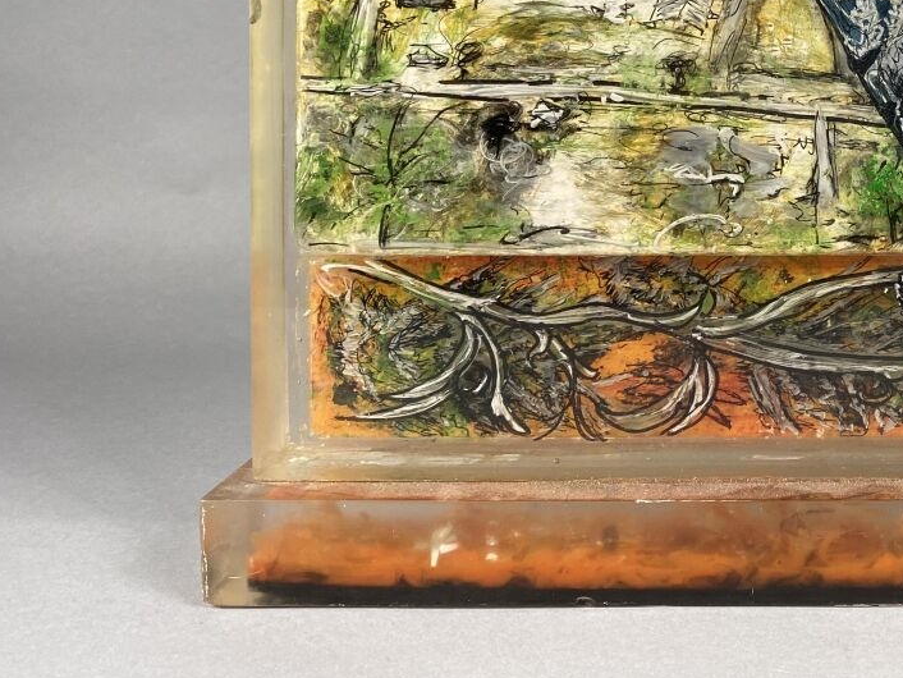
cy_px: 64
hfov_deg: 33.6
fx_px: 1383
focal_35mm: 53
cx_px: 868
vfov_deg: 26.6
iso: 125
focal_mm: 4.25
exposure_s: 1/100
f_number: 1.8
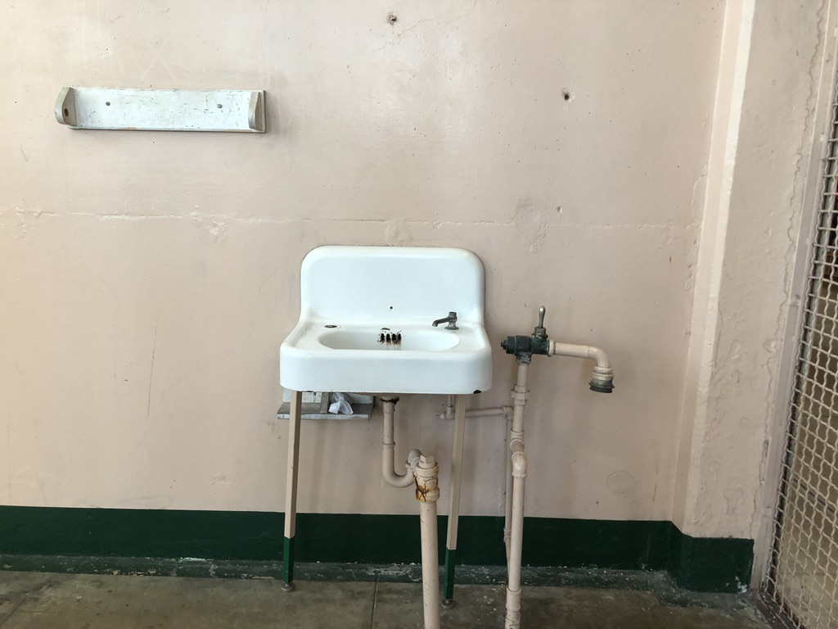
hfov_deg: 63.4
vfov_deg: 49.7
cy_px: 314
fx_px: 678
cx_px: 419
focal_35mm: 28
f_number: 1.8
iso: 40
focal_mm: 4
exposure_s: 1/25
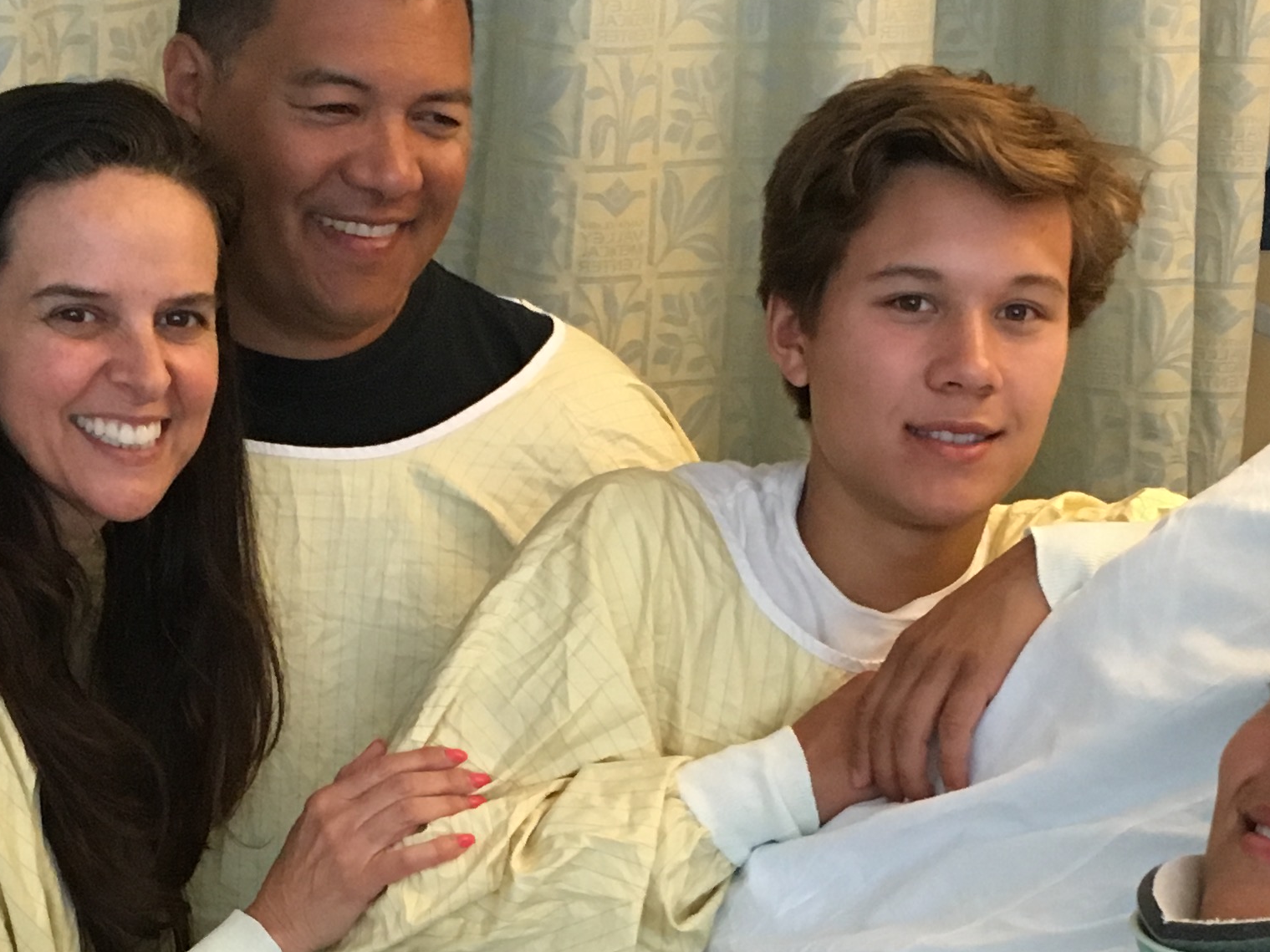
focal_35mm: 77
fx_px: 2825
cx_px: 645
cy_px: 986
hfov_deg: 25.3
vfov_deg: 18.6
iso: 200
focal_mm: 4.15
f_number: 2.2
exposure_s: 1/24
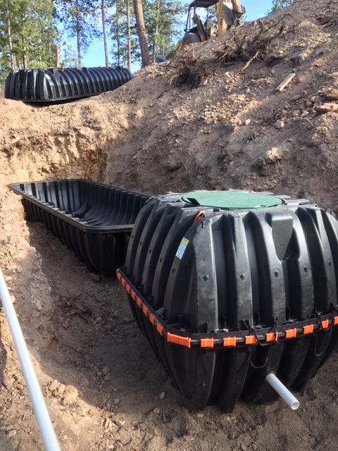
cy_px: 226
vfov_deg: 61.7
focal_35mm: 29
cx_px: 169
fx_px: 378
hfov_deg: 48.2
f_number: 2.2
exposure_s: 1/157
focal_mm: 4.15
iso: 25
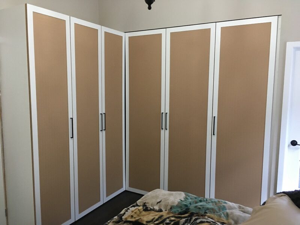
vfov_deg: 48.2
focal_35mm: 29
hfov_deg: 61.7
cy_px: 112
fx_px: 251
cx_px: 150
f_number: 2.2
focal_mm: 4.15
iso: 160
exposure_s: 1/33
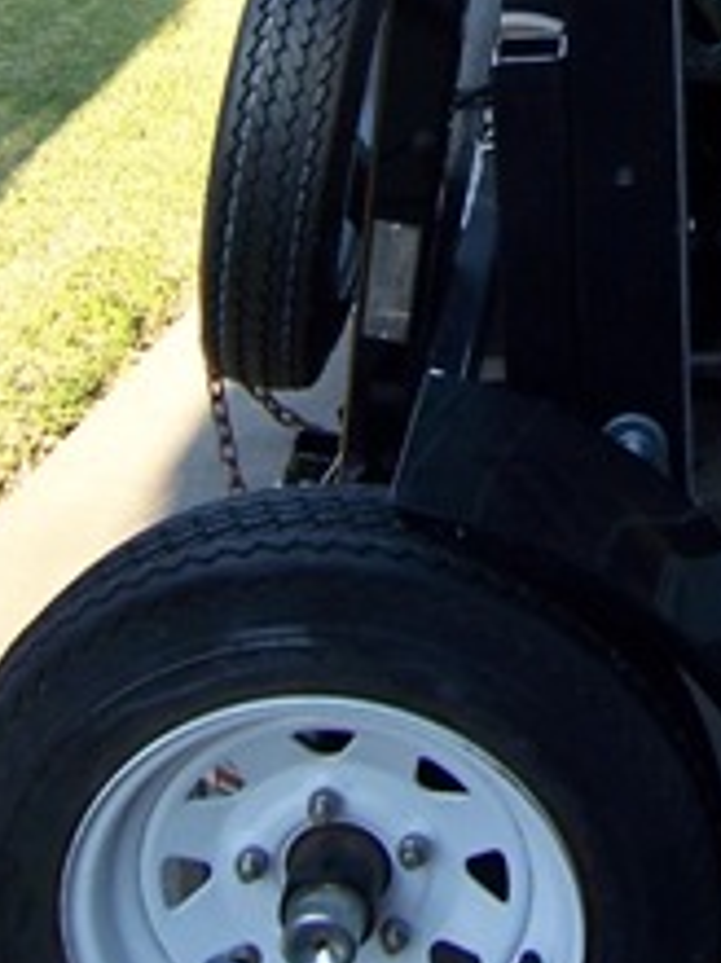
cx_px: 655
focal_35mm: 70
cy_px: -112
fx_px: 1946
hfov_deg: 20.5
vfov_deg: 25.6
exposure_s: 1/80
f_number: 2.8
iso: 64
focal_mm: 3.8
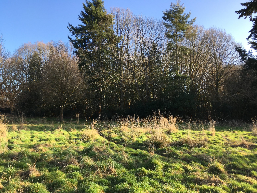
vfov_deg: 48.2
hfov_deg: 61.7
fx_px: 215
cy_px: 96
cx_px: 128
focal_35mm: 29
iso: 25
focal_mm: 4.15
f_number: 2.2
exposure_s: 1/361
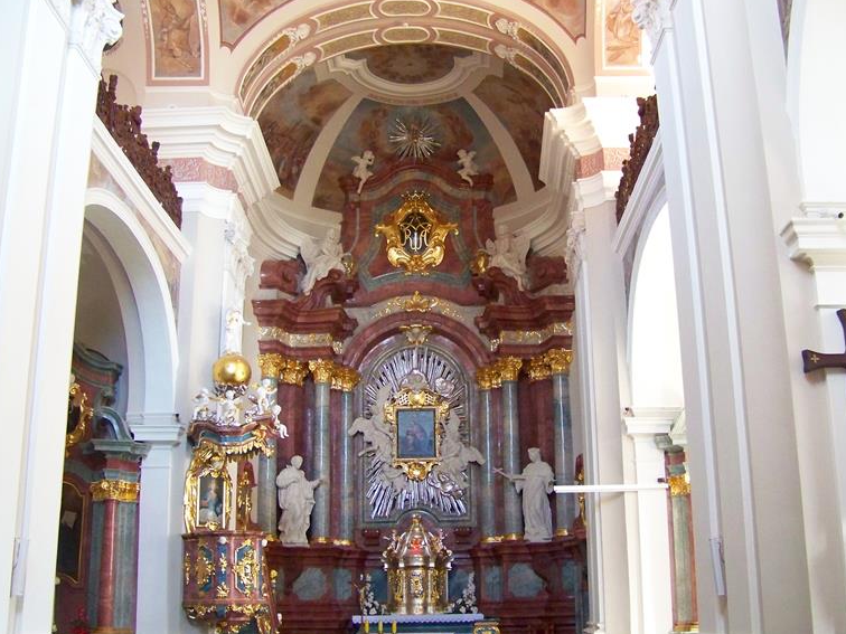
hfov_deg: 46.8
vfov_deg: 35.9
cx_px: 410
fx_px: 978
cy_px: 339
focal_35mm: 40
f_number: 2.8
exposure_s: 1/30
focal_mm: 5.85
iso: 400
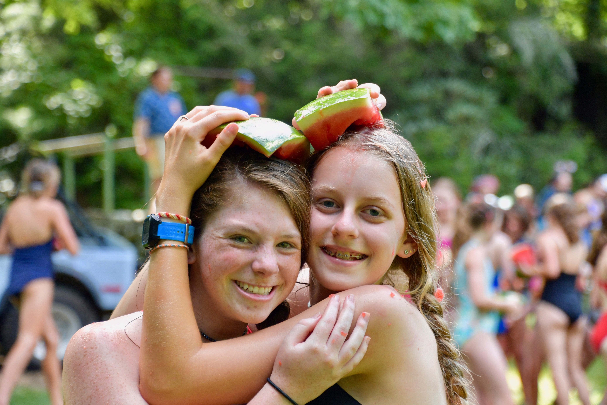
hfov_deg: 14.4
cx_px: 304
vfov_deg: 9.7
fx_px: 2394
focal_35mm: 142
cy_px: 202
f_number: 5.3
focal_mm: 95
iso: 900
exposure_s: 1/250
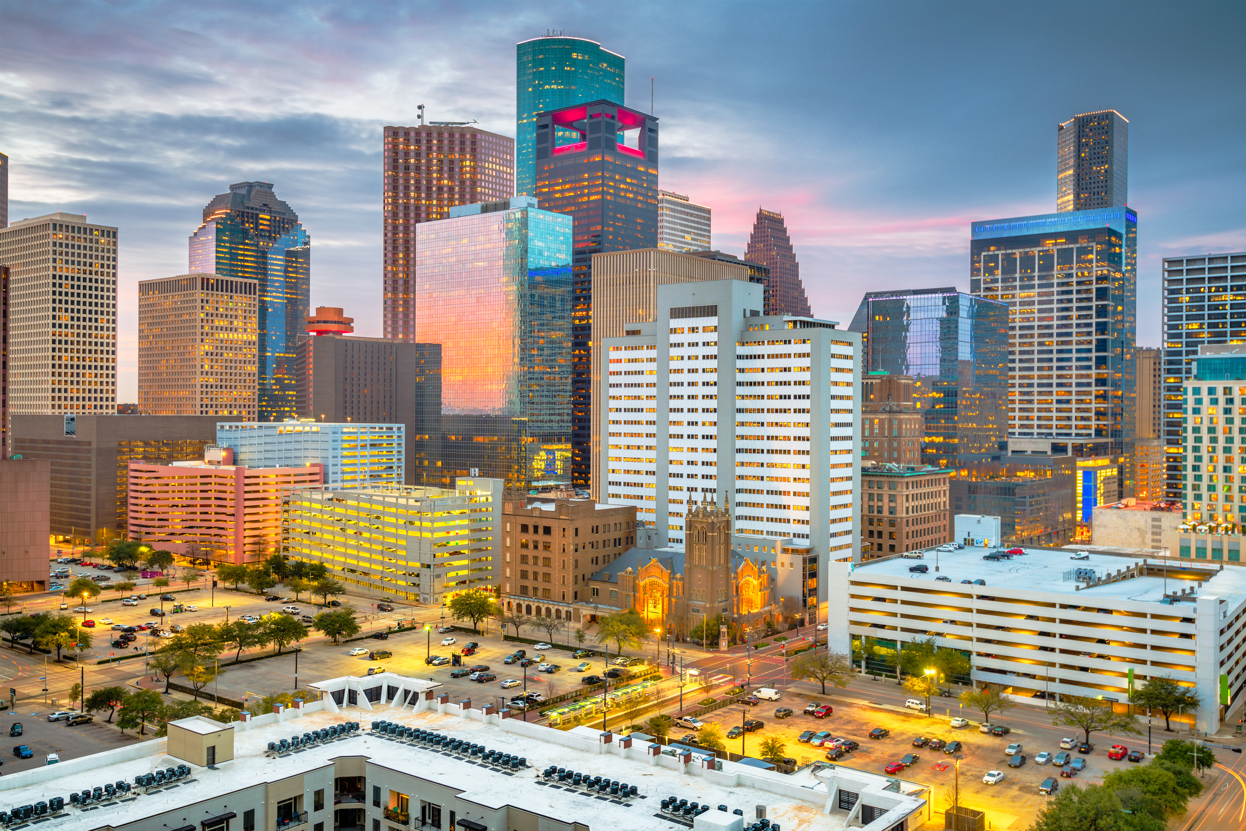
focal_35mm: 32
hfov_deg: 58.7
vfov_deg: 41.1
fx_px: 1107
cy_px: 416
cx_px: 623
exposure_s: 30
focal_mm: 32
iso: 64
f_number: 8
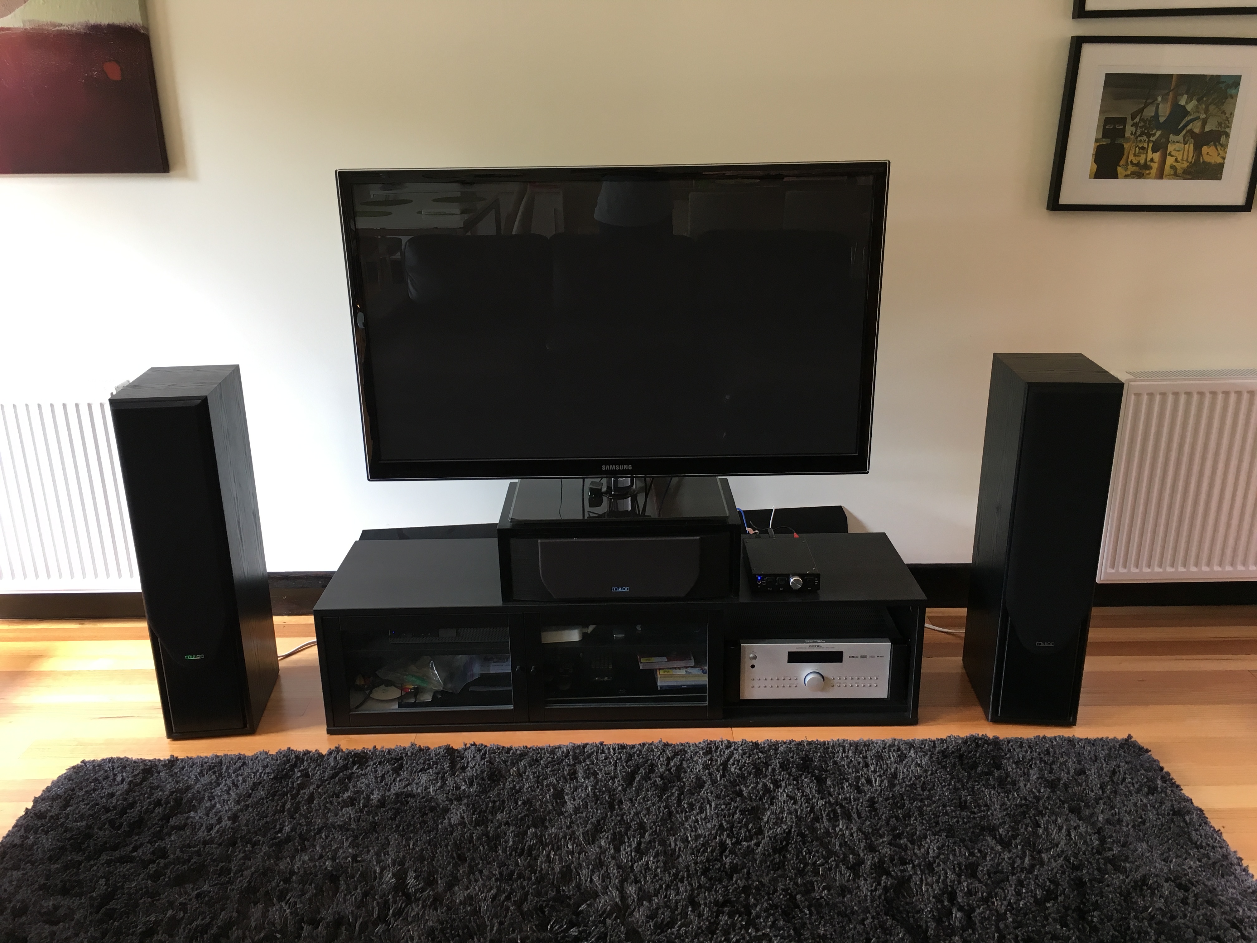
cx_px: 628
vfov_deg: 48.2
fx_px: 1053
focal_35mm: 29
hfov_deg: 61.7
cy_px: 472
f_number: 2.2
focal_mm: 4.15
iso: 64
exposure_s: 1/33
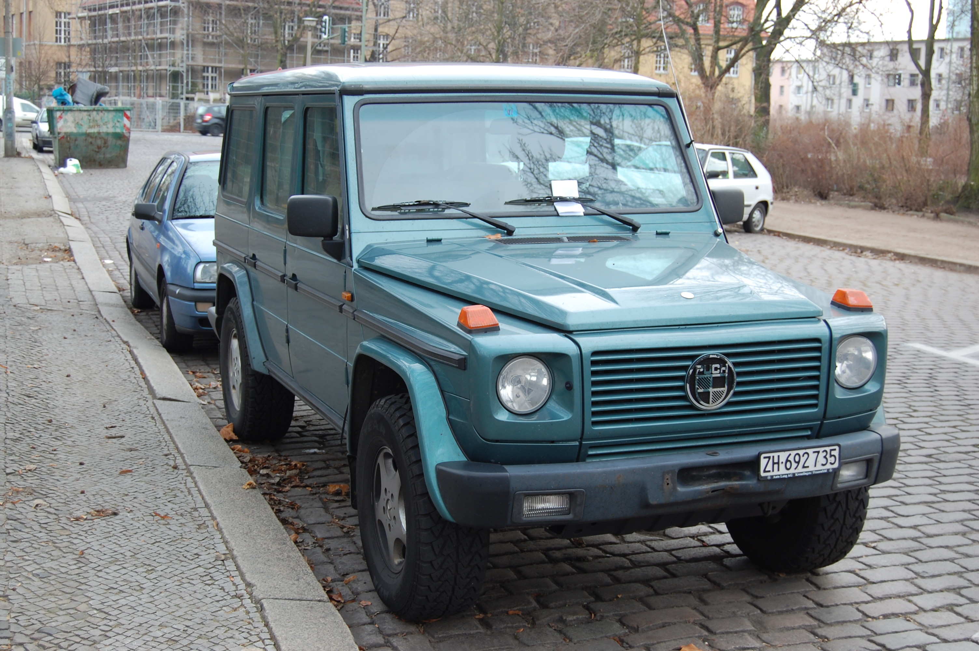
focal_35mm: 51
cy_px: 326
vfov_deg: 26.4
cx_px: 490
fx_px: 1386
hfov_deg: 38.9
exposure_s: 1/40
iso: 200
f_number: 5.6
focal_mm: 34
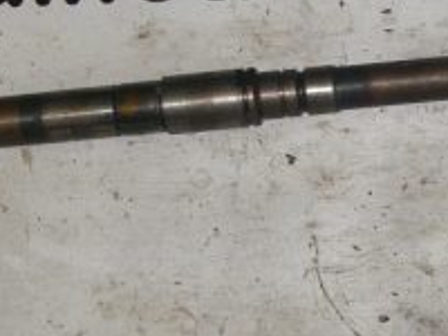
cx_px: 354
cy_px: 123
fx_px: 1100
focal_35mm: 85
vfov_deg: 17.3
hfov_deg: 22.7
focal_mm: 6.3
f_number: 3.3
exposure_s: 1/40
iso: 200
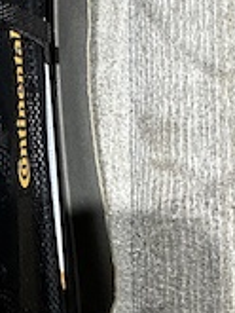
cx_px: -190
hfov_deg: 11.0
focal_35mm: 126
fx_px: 1139
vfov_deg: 15.5
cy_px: 66
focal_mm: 4.25
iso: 250
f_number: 1.8
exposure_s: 1/60
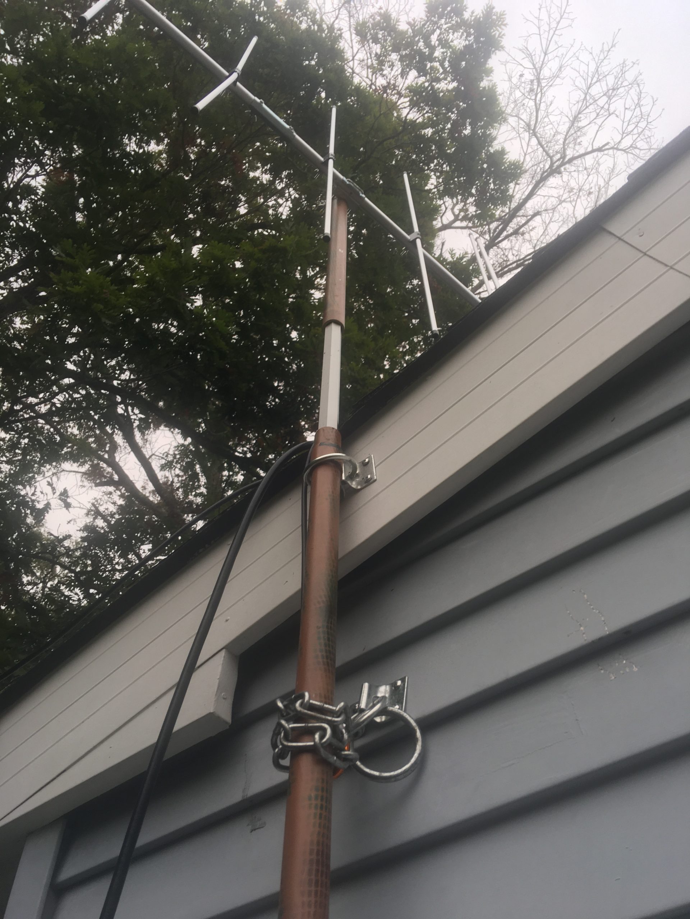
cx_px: 345
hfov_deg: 48.2
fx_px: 771
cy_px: 460
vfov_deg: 61.7
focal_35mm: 29
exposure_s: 1/60
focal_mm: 4.15
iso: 25
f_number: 2.2
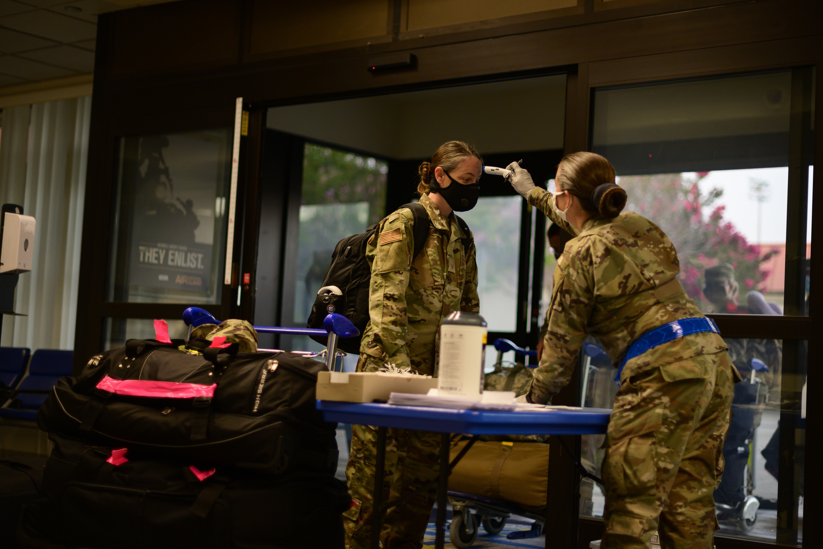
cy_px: 254
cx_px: 431
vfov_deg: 24.2
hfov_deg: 35.6
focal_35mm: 56
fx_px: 1280
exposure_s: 1/320
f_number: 1.4
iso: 800
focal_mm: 50
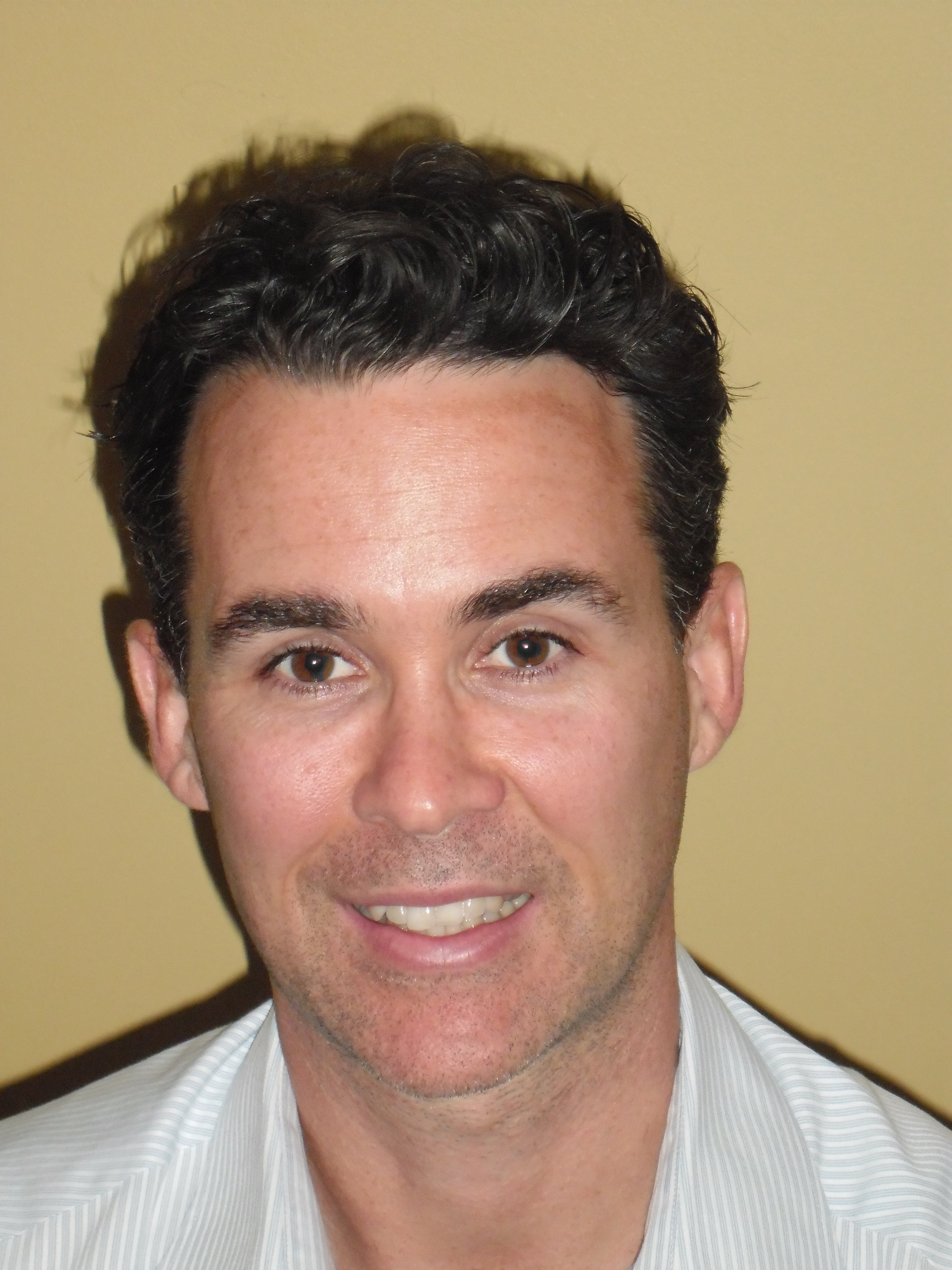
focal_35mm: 135
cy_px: 635
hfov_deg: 11.0
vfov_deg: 14.6
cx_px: 476
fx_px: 4950
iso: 400
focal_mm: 24.5
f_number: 5.9
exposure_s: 1/90
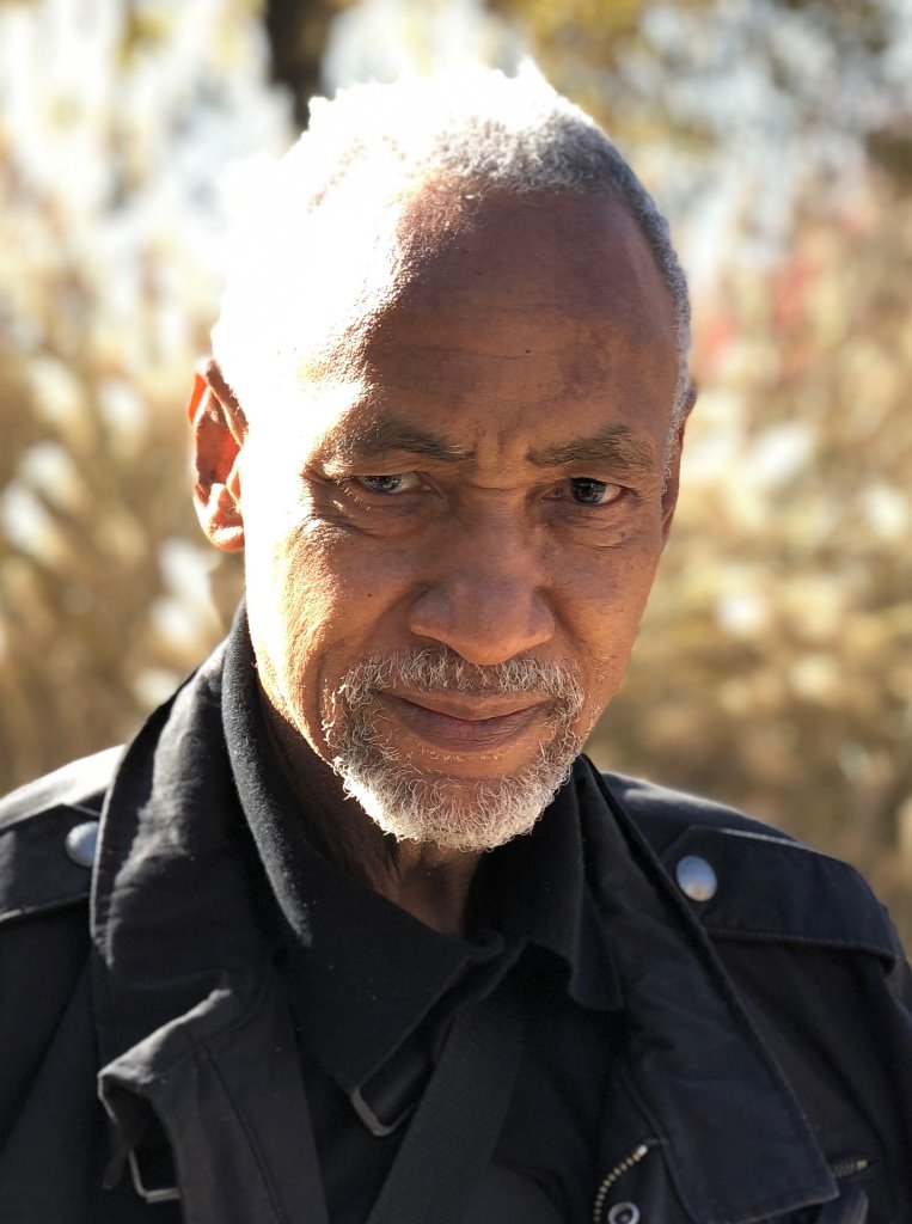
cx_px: 456
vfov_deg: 36.9
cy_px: 612
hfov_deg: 27.9
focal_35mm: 52
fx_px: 1834
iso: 16
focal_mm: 6
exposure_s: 1/120
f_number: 2.4
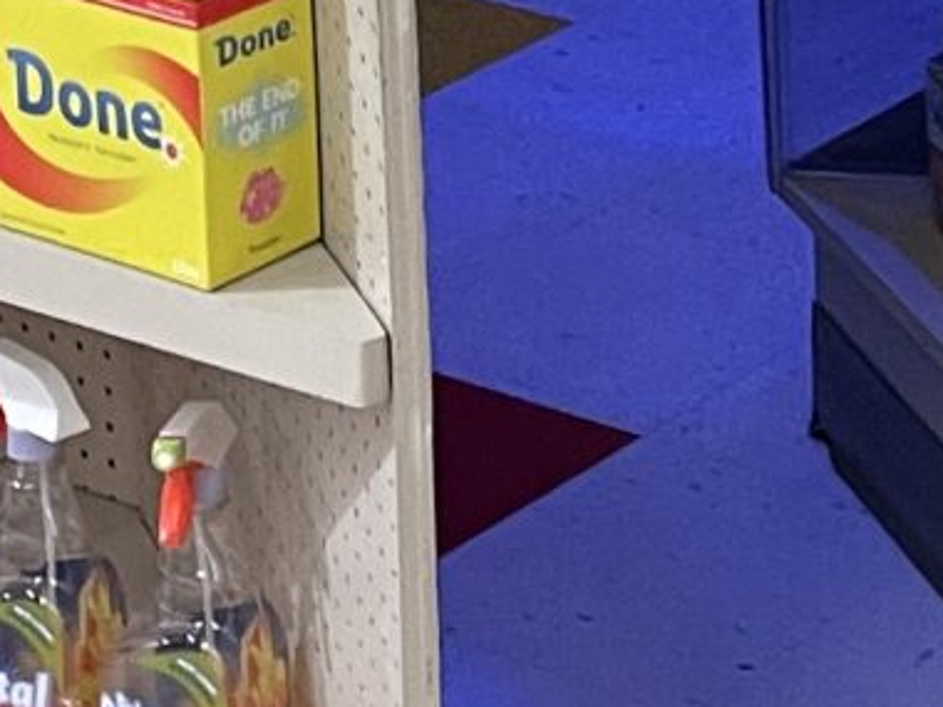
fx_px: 4767
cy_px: -881
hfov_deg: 10.8
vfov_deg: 8.0
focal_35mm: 175
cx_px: 1486
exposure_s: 1/59
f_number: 1.6
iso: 250
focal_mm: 4.2
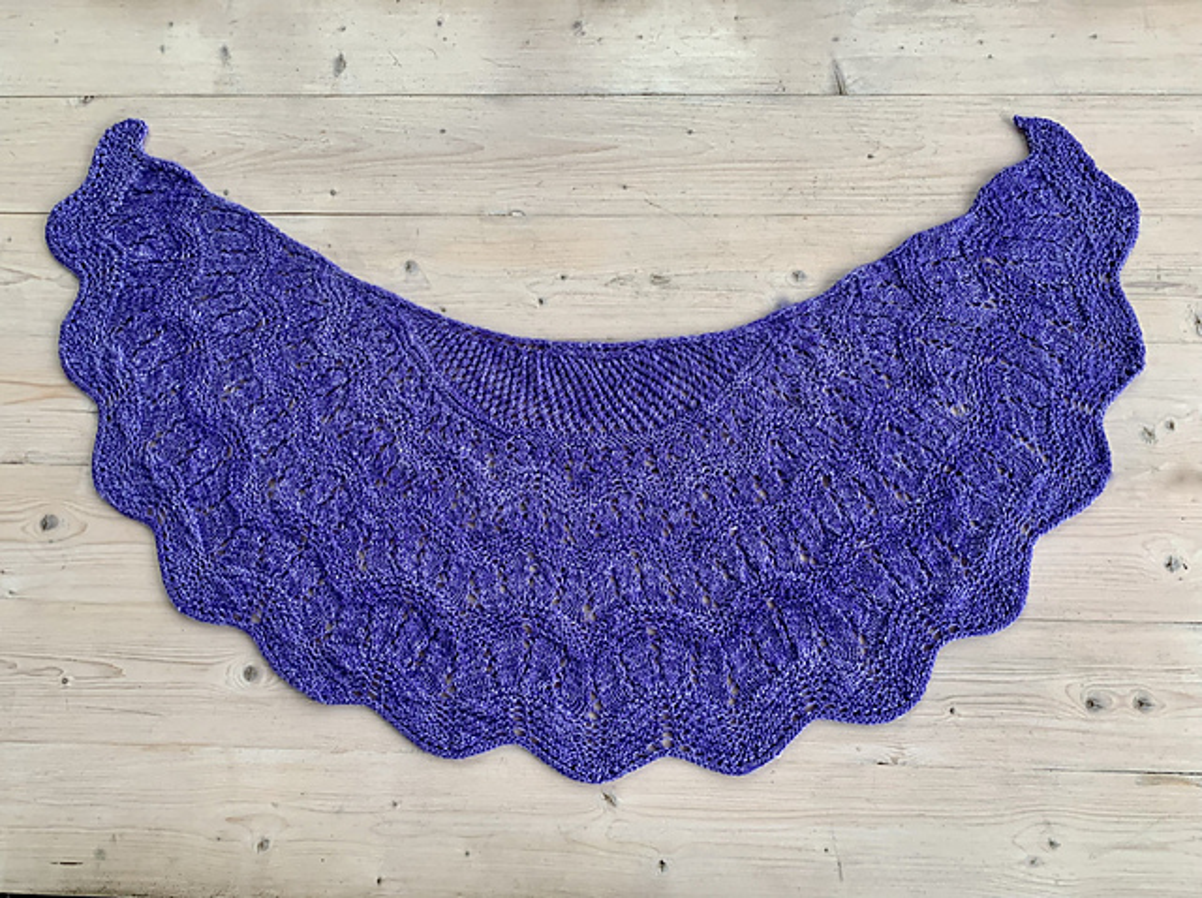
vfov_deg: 52.9
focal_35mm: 26
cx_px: 601
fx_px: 901
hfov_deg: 67.4
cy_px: 449
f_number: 1.8
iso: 160
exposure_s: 1/60
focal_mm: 4.25
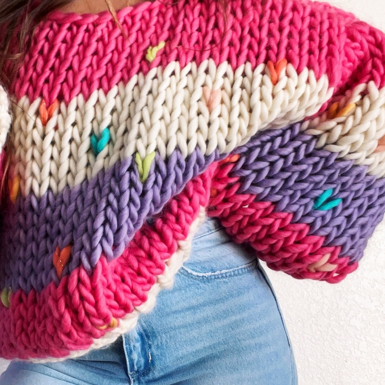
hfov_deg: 33.1
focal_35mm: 51
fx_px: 642
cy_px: 204
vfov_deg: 33.4
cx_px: 125
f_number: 2.2
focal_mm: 2.71
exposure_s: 1/60
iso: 80
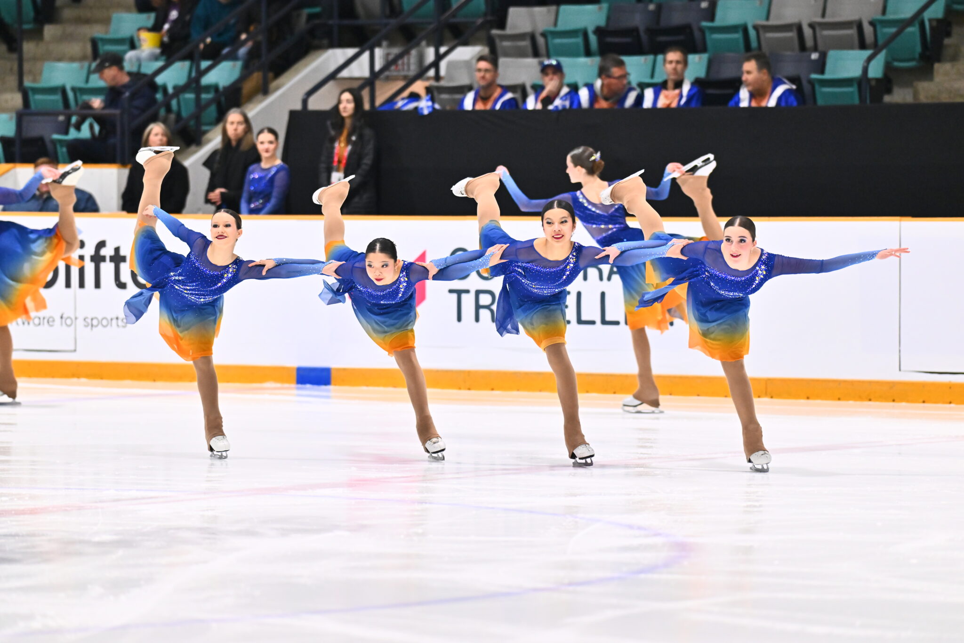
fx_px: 5355
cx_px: 482
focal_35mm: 200
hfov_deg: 10.3
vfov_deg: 6.9
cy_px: 322
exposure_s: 1/1000
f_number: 3.2
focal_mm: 200
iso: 2500
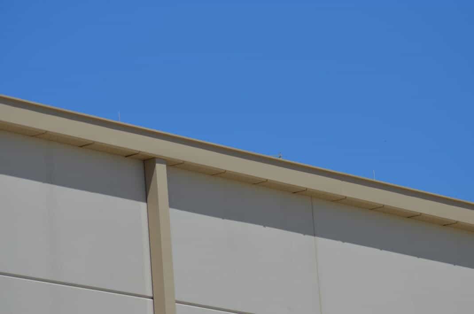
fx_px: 3252
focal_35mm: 248
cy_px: 157
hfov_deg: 8.3
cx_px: 237
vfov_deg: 5.5
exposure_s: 1/2000
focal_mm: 165
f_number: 5.6
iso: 200
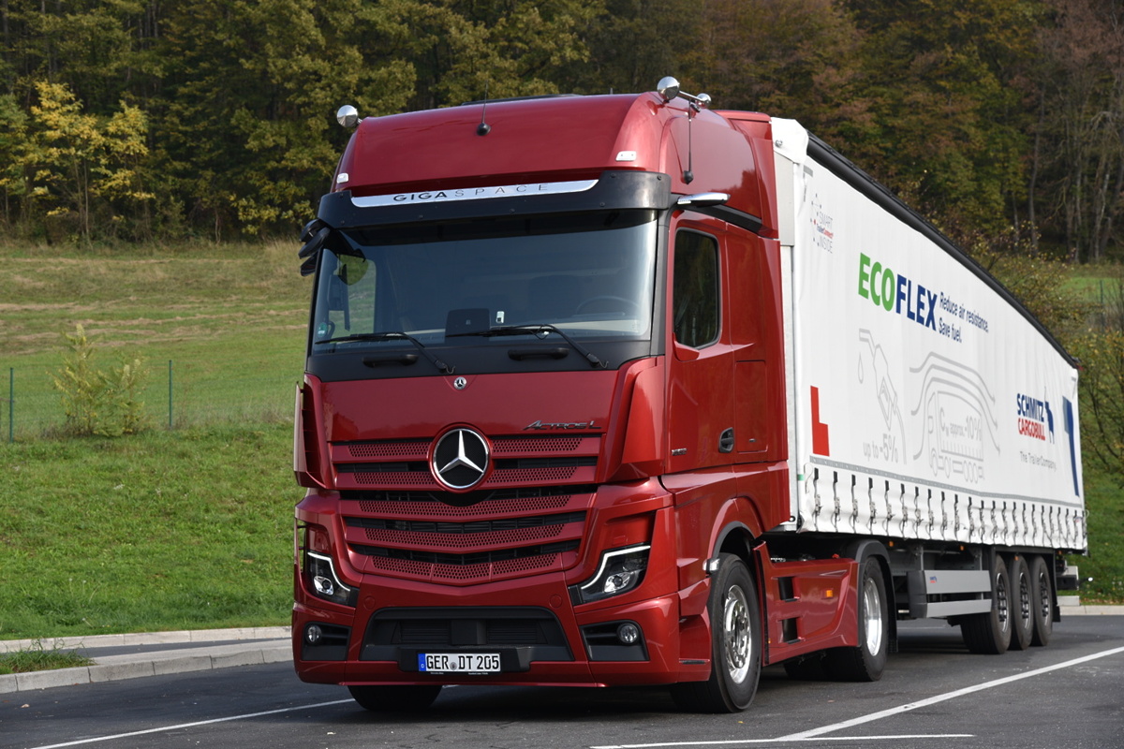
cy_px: 374
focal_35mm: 66
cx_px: 562
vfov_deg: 20.6
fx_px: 2061
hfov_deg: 30.5
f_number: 8
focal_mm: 66
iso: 200
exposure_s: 1/250
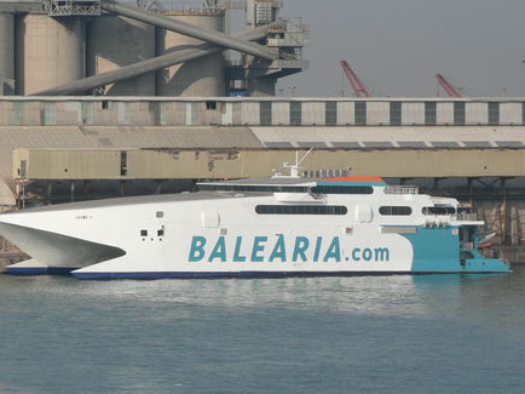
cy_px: 205
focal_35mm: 295
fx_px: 4472
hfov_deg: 6.7
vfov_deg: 5.0
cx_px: 243
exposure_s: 1/800
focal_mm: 42.6
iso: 100
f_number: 5.6
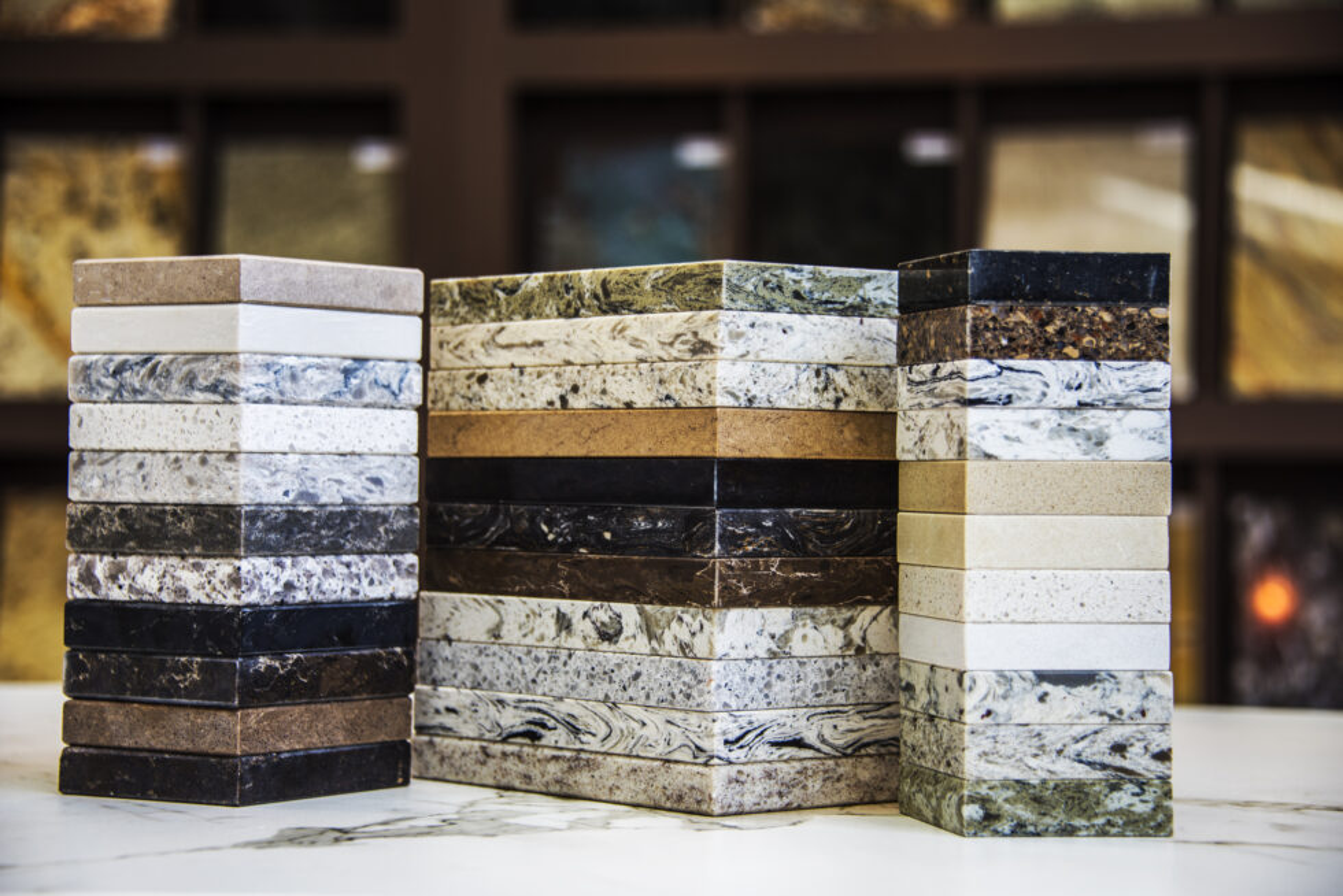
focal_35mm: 90
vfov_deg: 15.2
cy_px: 448
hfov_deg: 22.6
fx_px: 3358
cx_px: 672
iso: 64
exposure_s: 1/6
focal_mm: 90
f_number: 5.3
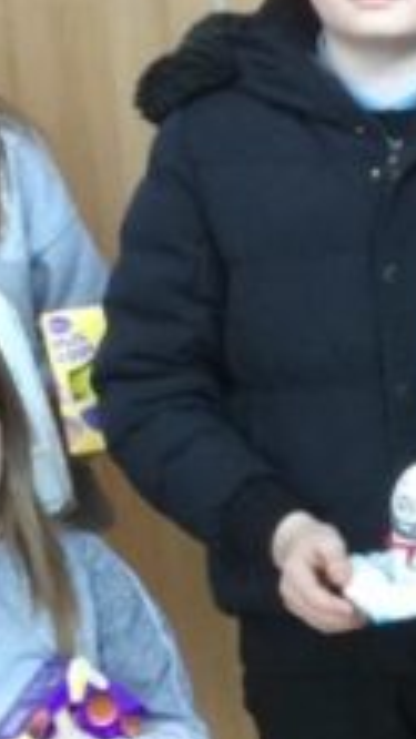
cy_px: 736
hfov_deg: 7.4
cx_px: 885
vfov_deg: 13.6
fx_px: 3057
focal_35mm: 156
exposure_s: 1/33
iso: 64
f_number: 2.4
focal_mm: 3.3
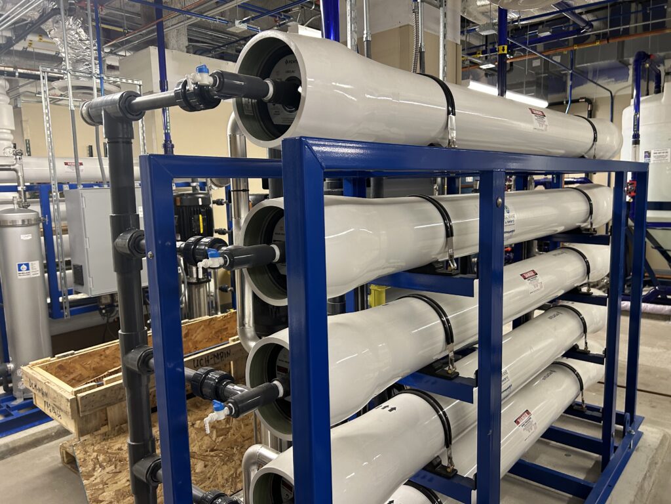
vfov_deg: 53.1
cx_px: 336
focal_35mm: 26
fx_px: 504
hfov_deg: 67.3
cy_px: 252
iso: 125
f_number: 1.5
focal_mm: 5.7
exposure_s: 1/65
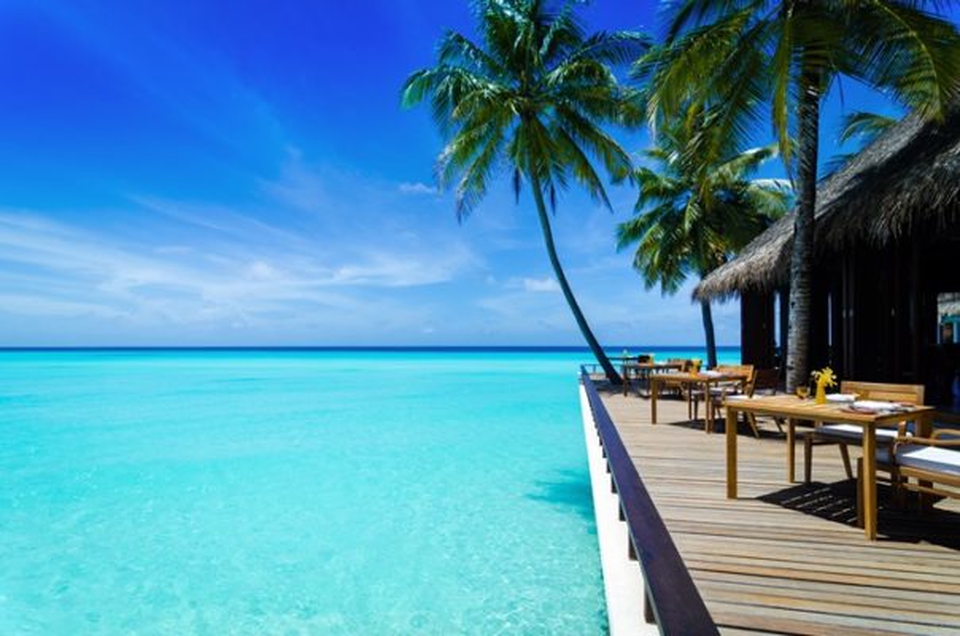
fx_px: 439
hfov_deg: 95.1
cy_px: 318
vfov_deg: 71.8
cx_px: 480
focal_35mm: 16
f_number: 4
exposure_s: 1/1600
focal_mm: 11
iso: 100
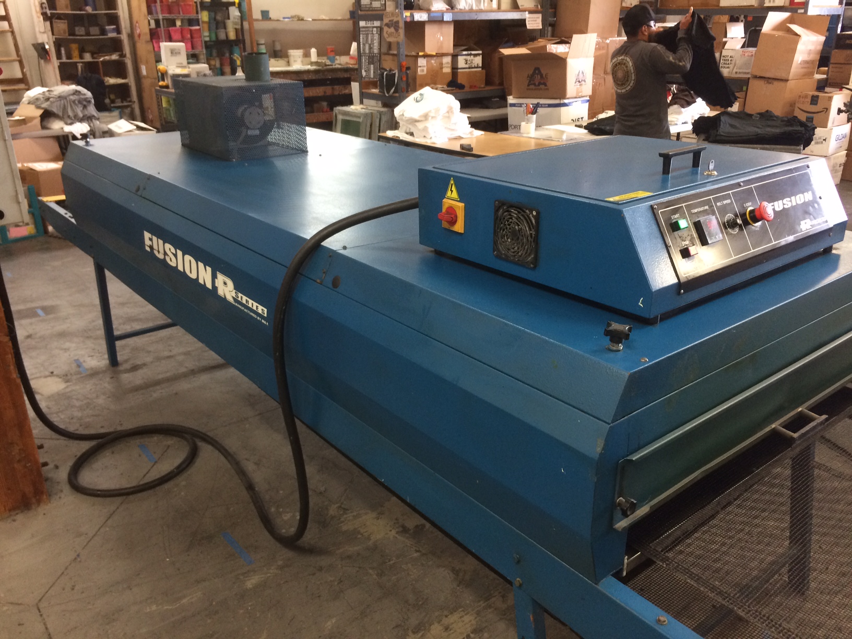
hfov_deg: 61.7
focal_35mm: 29
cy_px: 320
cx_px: 426
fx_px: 714
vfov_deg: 48.2
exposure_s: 1/30
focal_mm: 4.15
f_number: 2.2
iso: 160
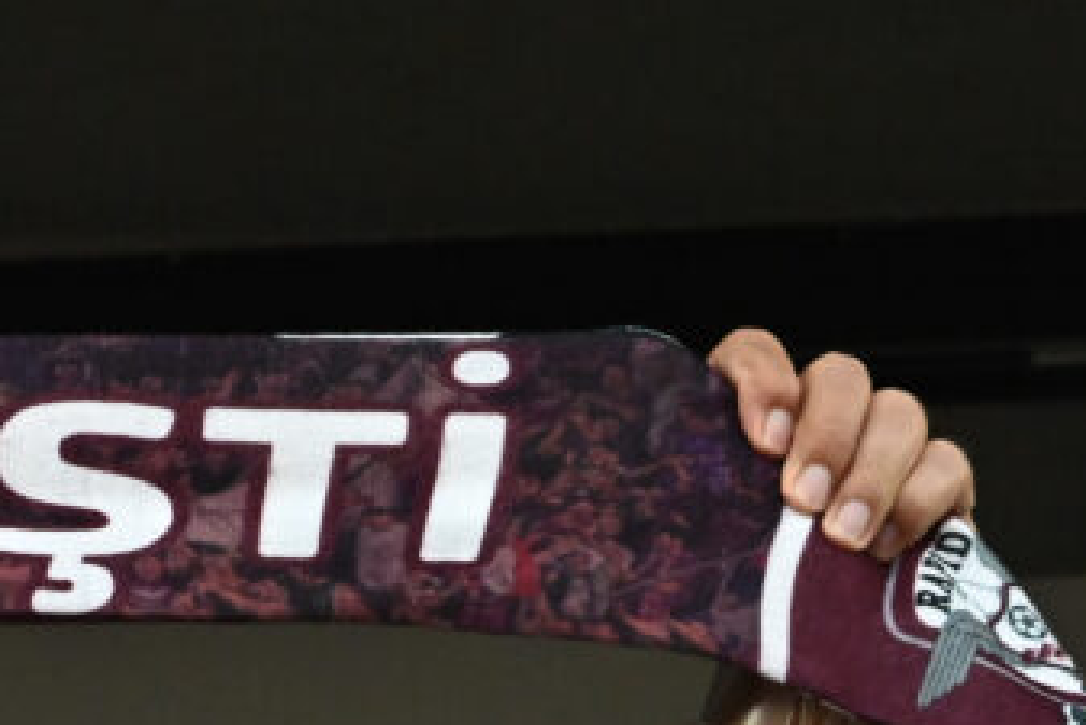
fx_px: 38809
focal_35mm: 1286
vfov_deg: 1.1
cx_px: -915
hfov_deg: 1.6
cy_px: 1287
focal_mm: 310
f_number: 5.6
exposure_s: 1/500
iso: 3200
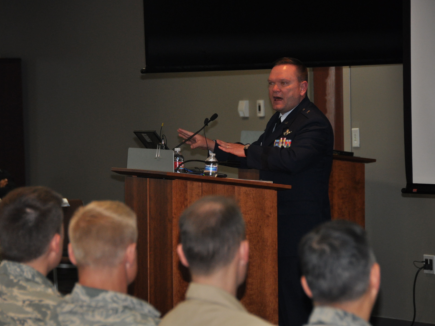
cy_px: 163
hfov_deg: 9.0
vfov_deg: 6.7
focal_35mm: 221
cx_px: 213
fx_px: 2772
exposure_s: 1/60
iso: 800
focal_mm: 135
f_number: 5.6
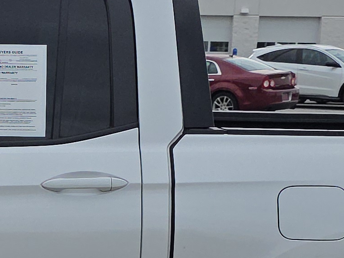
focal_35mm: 121
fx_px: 1202
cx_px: -67
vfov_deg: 12.1
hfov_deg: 15.7
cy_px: 276
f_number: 1.7
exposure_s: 1/5958
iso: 80
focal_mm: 6.3
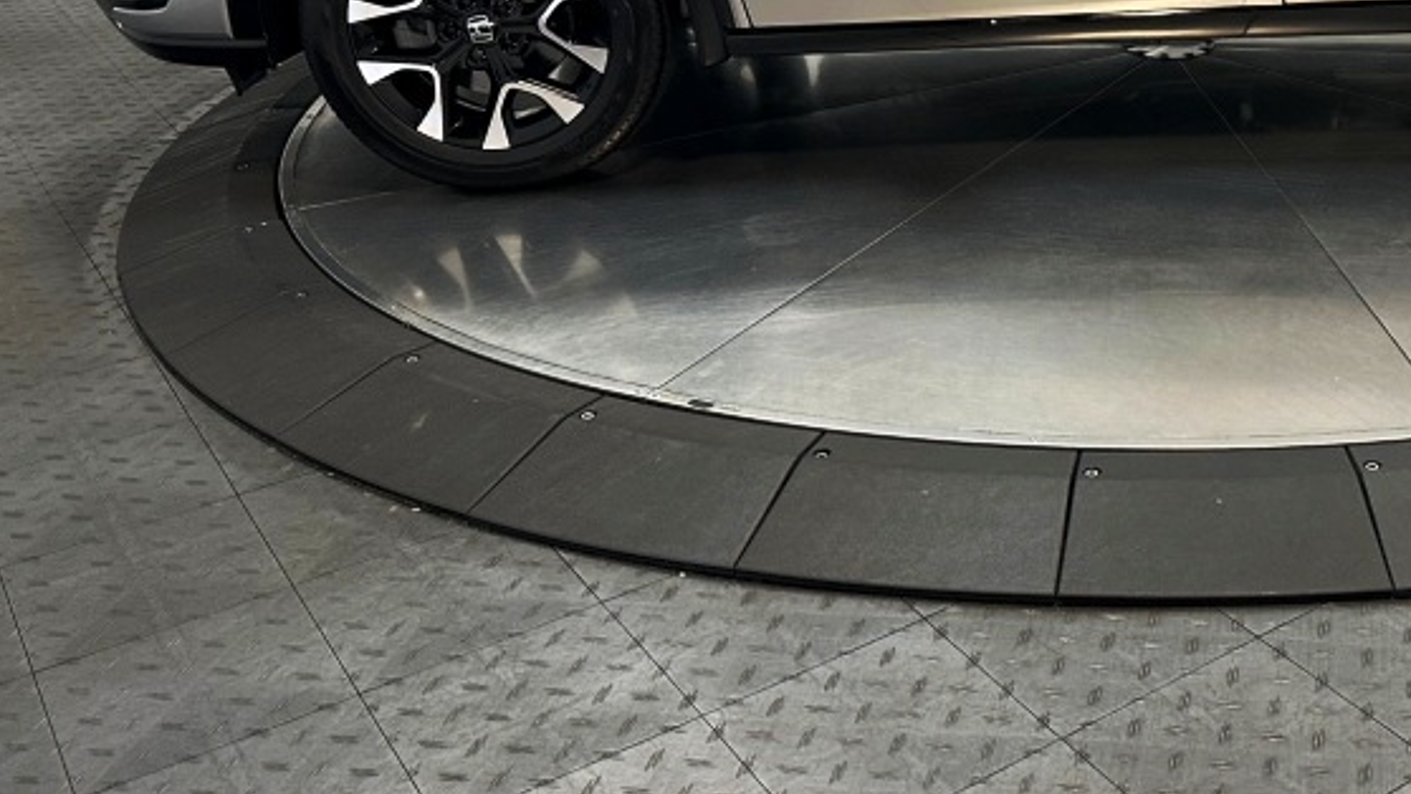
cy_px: 73
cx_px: 1148
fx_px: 1796
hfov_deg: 40.9
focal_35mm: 48
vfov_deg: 24.2
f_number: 1.78
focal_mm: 6.86
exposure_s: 1/60
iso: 250
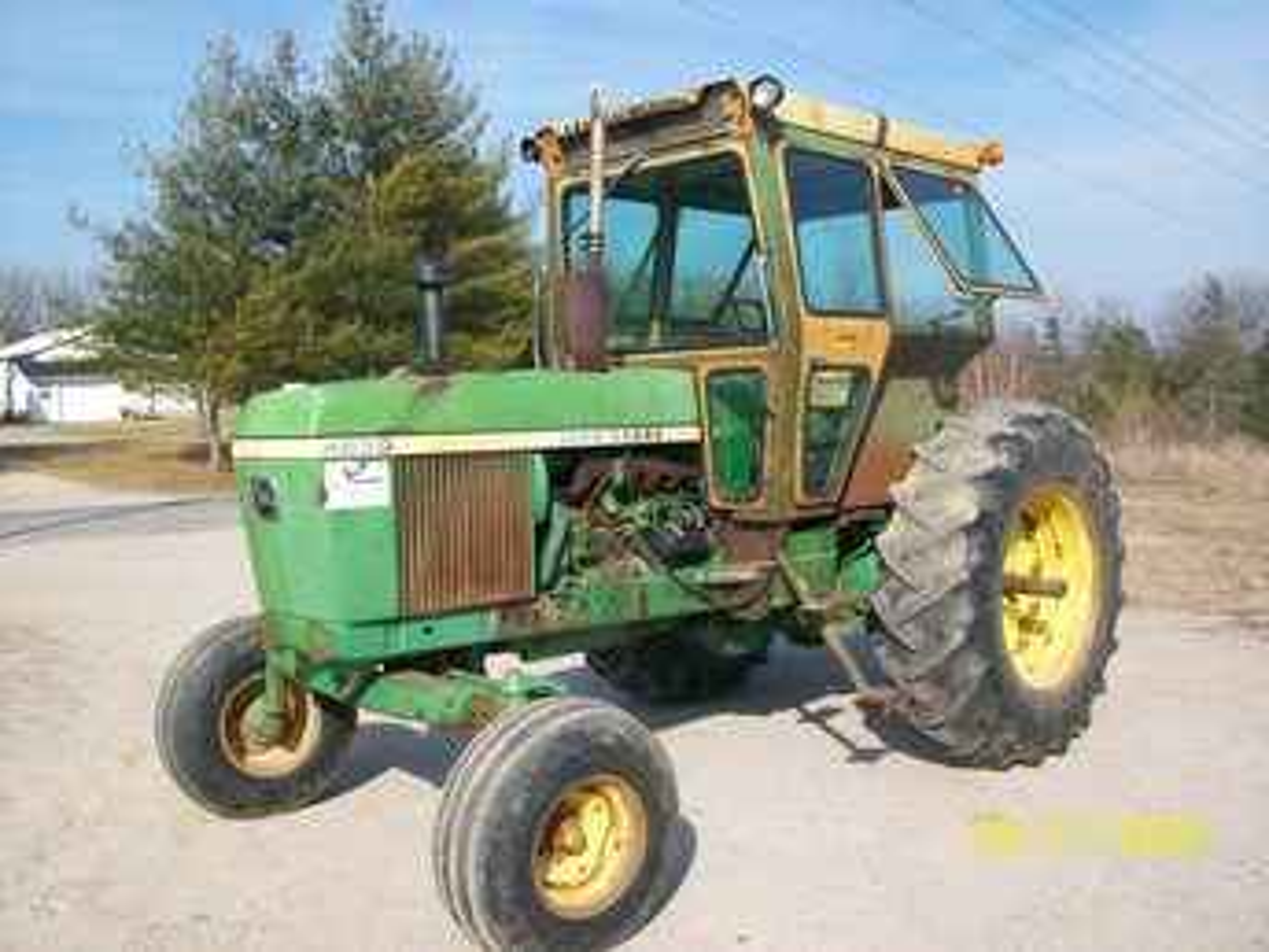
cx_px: 634
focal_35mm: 34
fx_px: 1246
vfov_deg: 41.8
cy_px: 476
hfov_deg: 54.0
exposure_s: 1/383
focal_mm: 5.7
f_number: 5.5
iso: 80
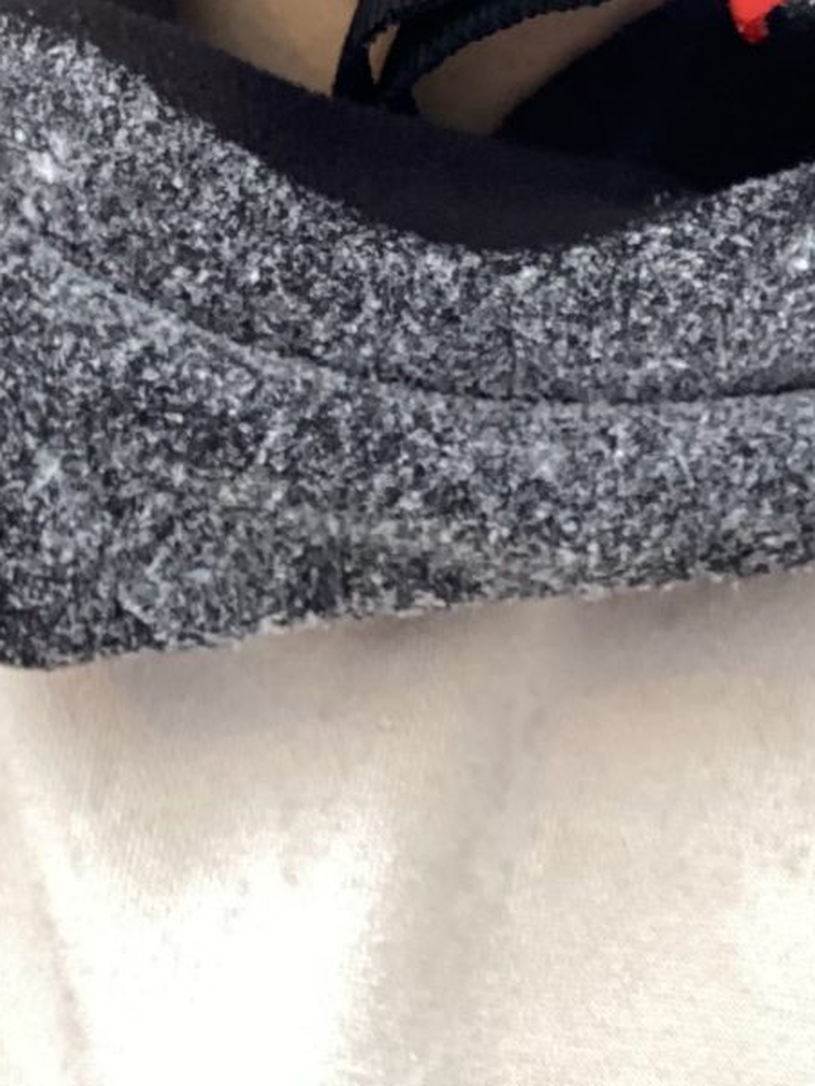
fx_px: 6969
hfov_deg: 6.7
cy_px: -349
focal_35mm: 222
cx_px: 270
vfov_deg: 8.8
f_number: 2
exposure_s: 1/40
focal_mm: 6
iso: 125
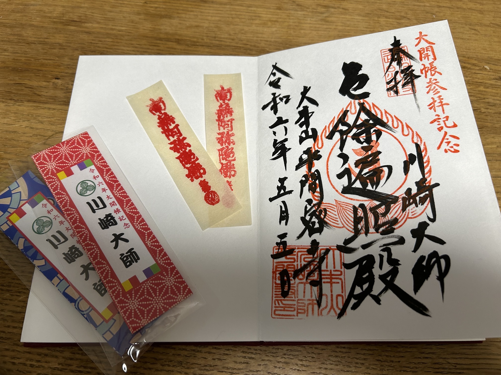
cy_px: 188
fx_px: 376
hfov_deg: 67.3
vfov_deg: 53.1
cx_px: 250
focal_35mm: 26
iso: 100
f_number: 1.5
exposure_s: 1/100
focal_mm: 5.7
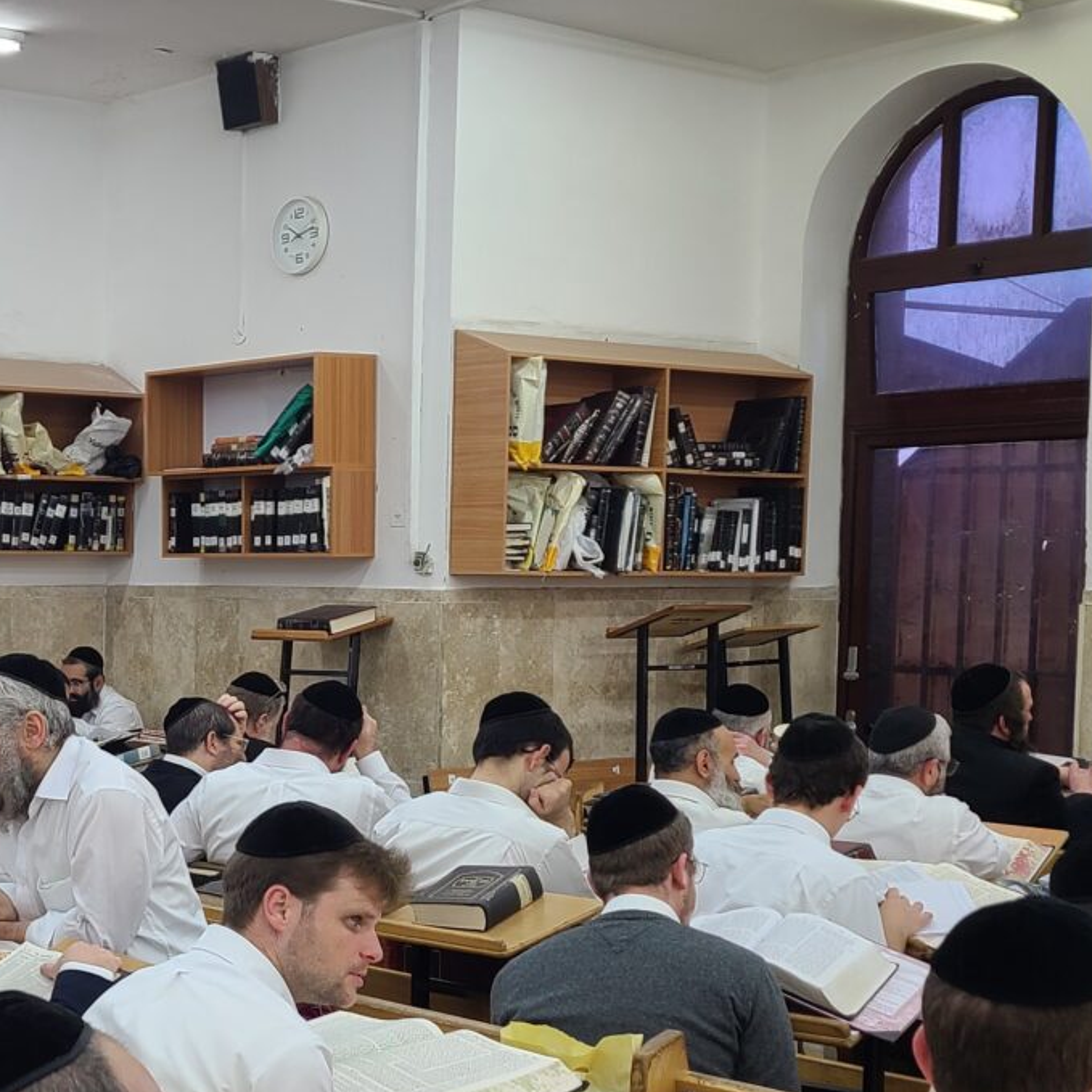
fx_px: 2320
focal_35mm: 65
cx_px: -51
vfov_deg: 26.3
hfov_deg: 25.0
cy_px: 772
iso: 40
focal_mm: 5.4
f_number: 1.8
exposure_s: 1/100
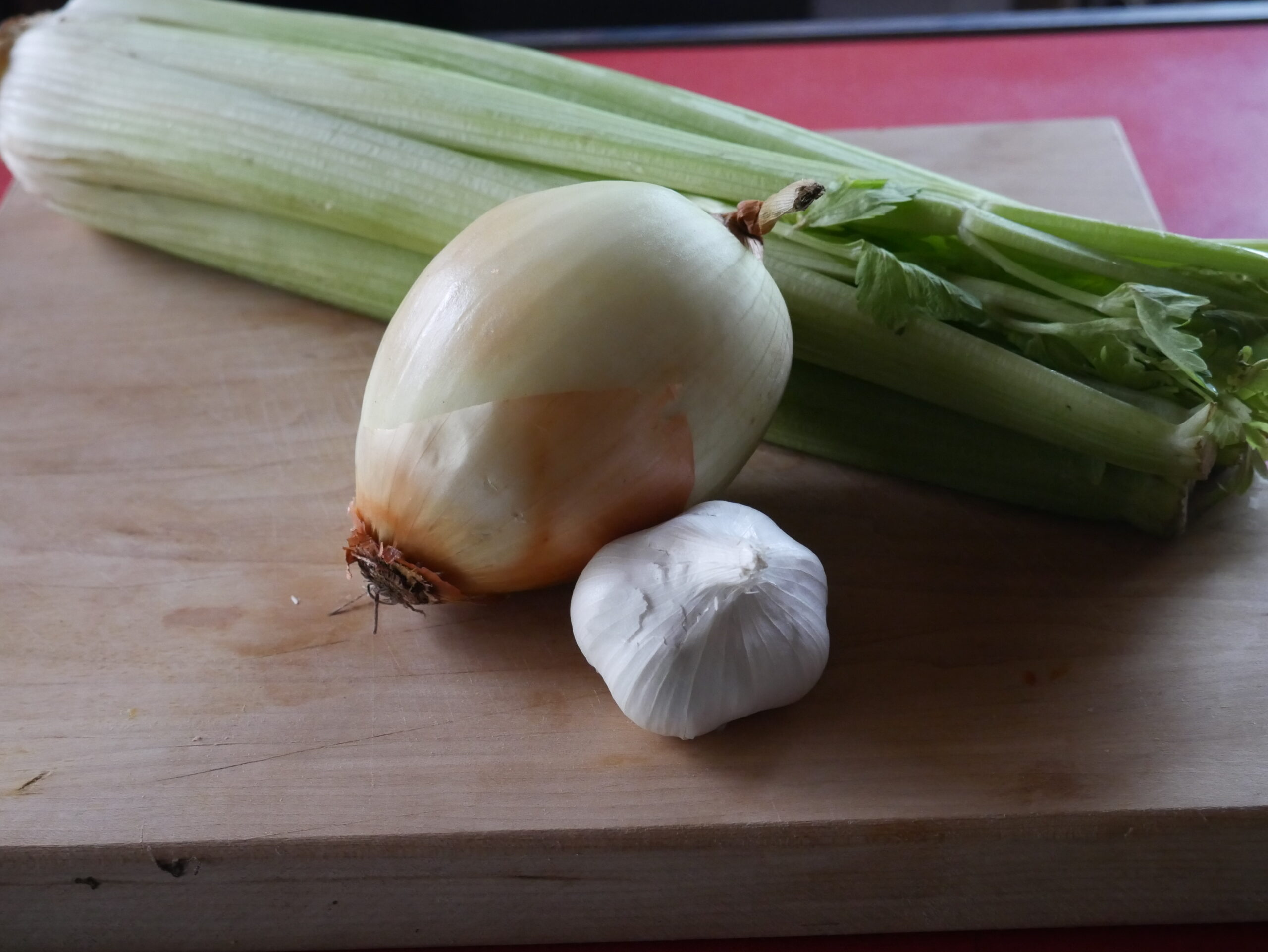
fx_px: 1905
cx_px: 634
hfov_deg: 36.8
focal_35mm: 52
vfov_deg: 28.1
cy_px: 476
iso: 2500
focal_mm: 26
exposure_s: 1/60
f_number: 5.3
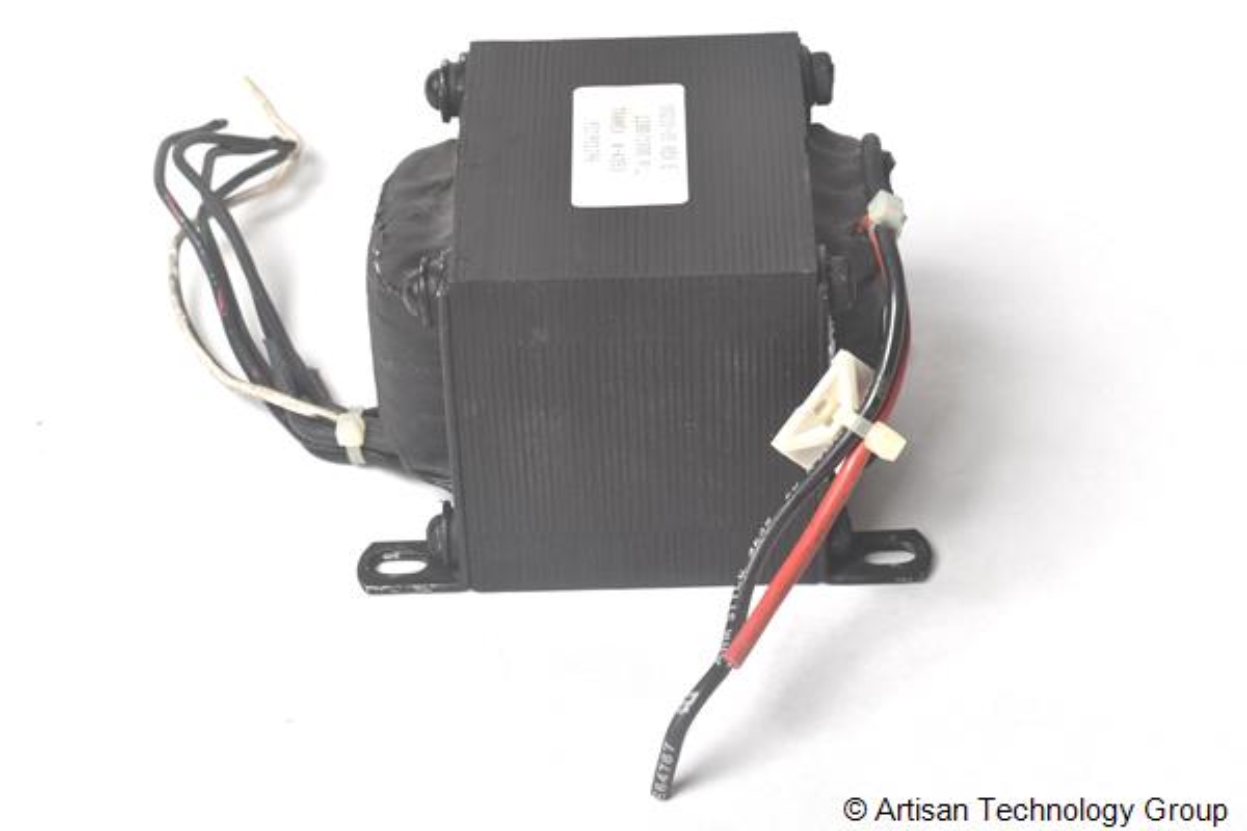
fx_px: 2338
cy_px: 416
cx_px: 624
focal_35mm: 68
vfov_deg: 20.2
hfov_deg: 29.9
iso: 200
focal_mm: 45
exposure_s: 1/200
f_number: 16
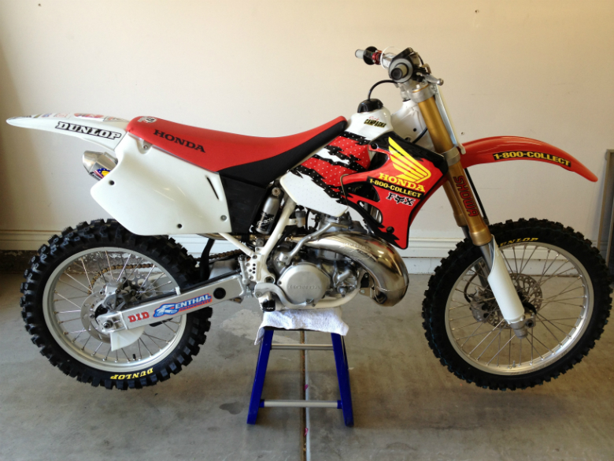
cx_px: 307
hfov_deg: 52.6
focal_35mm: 35
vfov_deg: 40.7
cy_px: 230
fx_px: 621
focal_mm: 4.28
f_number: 2.4
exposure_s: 1/40
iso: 50
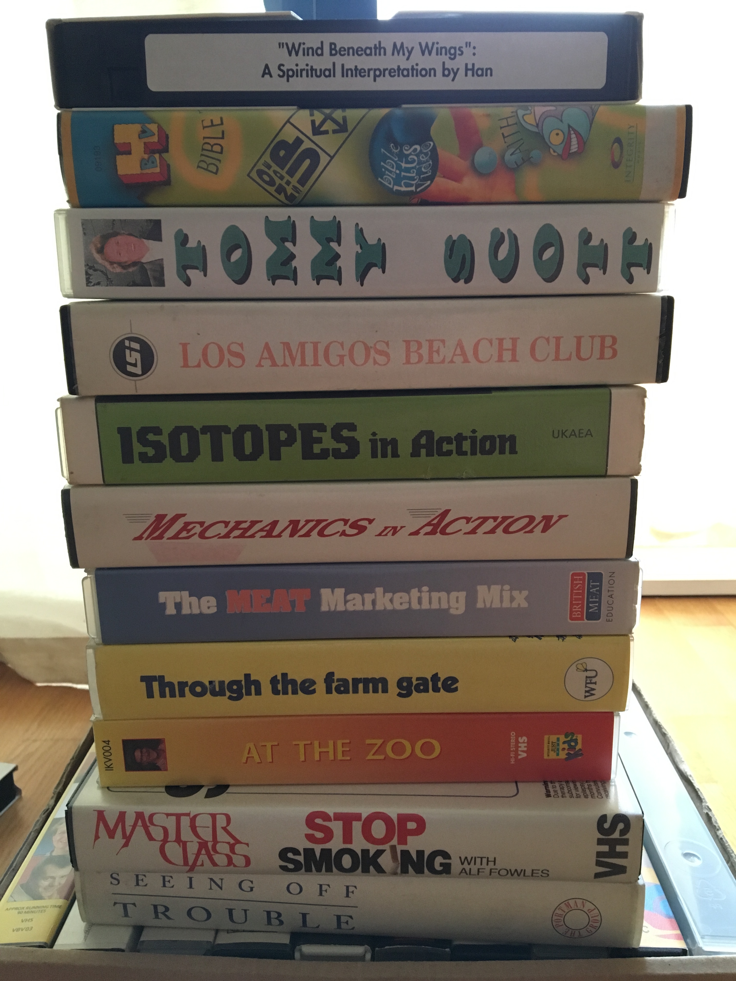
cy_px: 490
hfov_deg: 48.2
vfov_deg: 61.7
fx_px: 822
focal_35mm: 29
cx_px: 368
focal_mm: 4.15
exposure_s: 1/20
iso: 200
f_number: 2.2
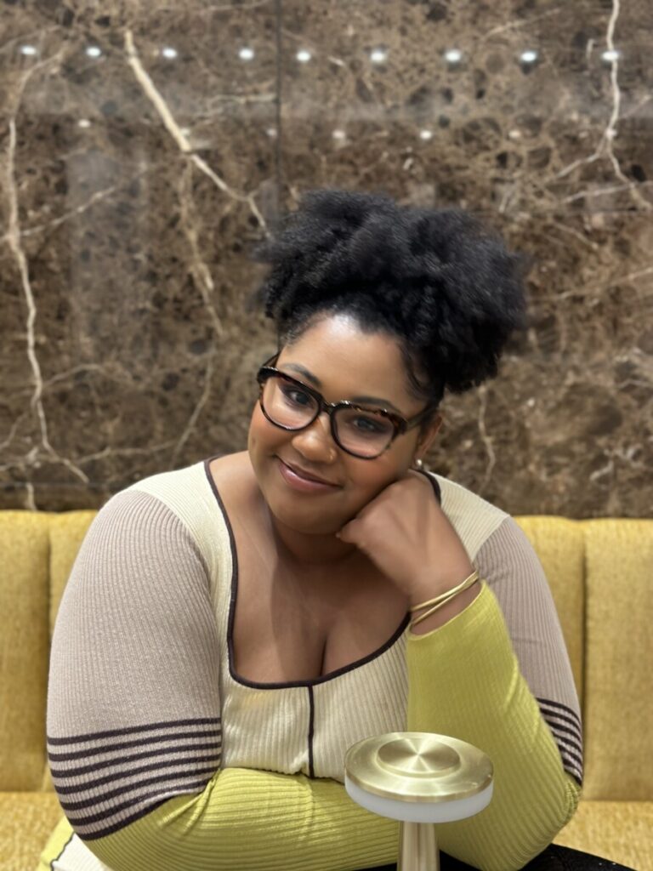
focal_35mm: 48
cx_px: 326
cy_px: 436
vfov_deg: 39.7
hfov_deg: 30.3
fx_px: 1207
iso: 400
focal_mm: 6.86
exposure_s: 1/40
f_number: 1.78
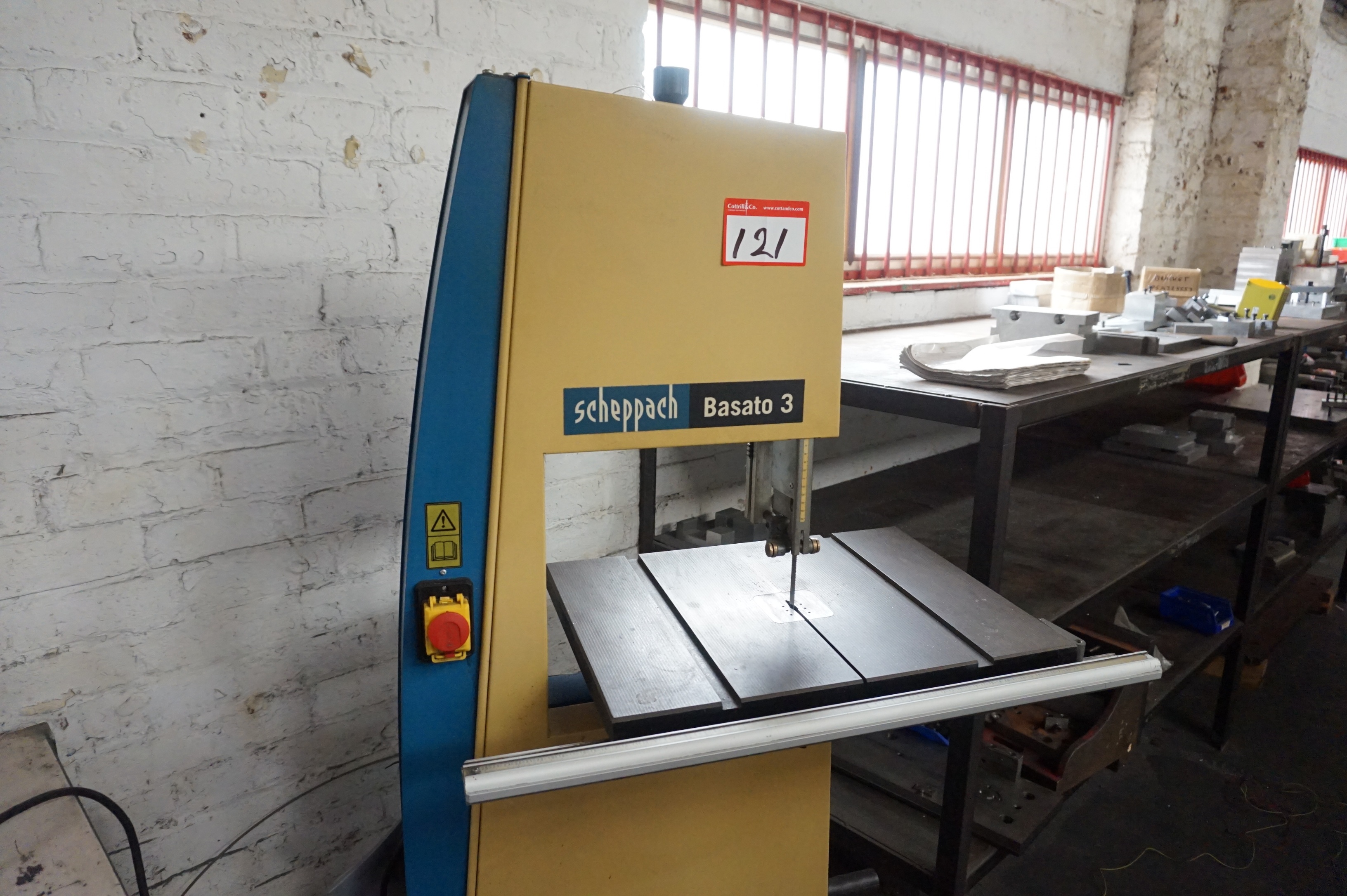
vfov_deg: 53.1
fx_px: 897
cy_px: 448
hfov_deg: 73.8
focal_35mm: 24
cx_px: 674
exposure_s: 1/160
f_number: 3.5
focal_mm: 16
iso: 2500
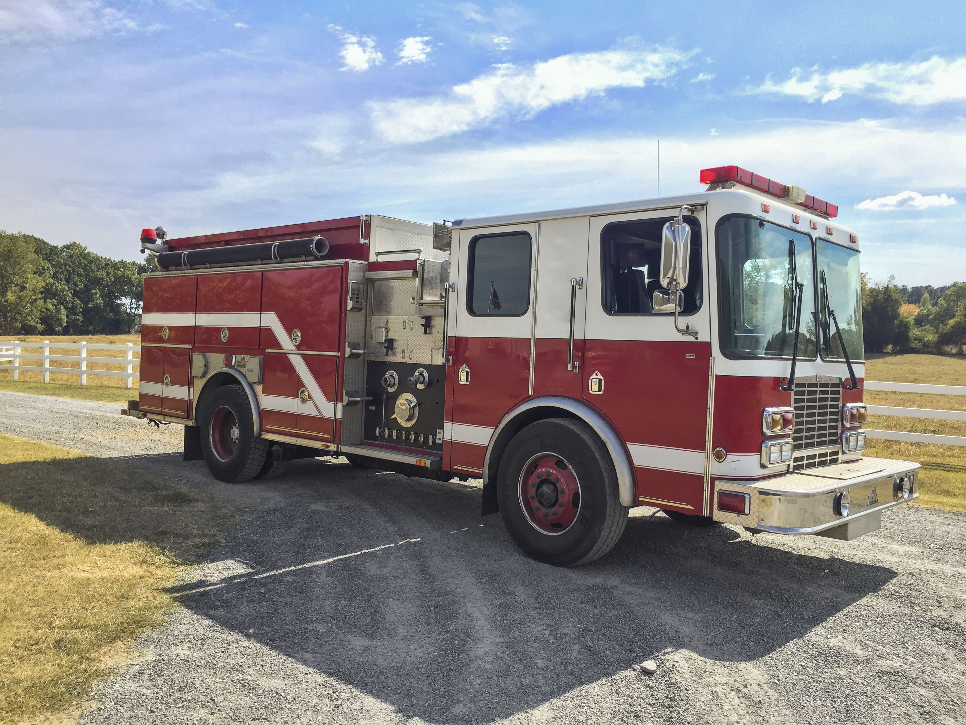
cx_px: 483
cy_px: 362
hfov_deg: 61.7
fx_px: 809
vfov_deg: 48.2
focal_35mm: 29
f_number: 2.2
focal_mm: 4.15
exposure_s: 1/1600
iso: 32
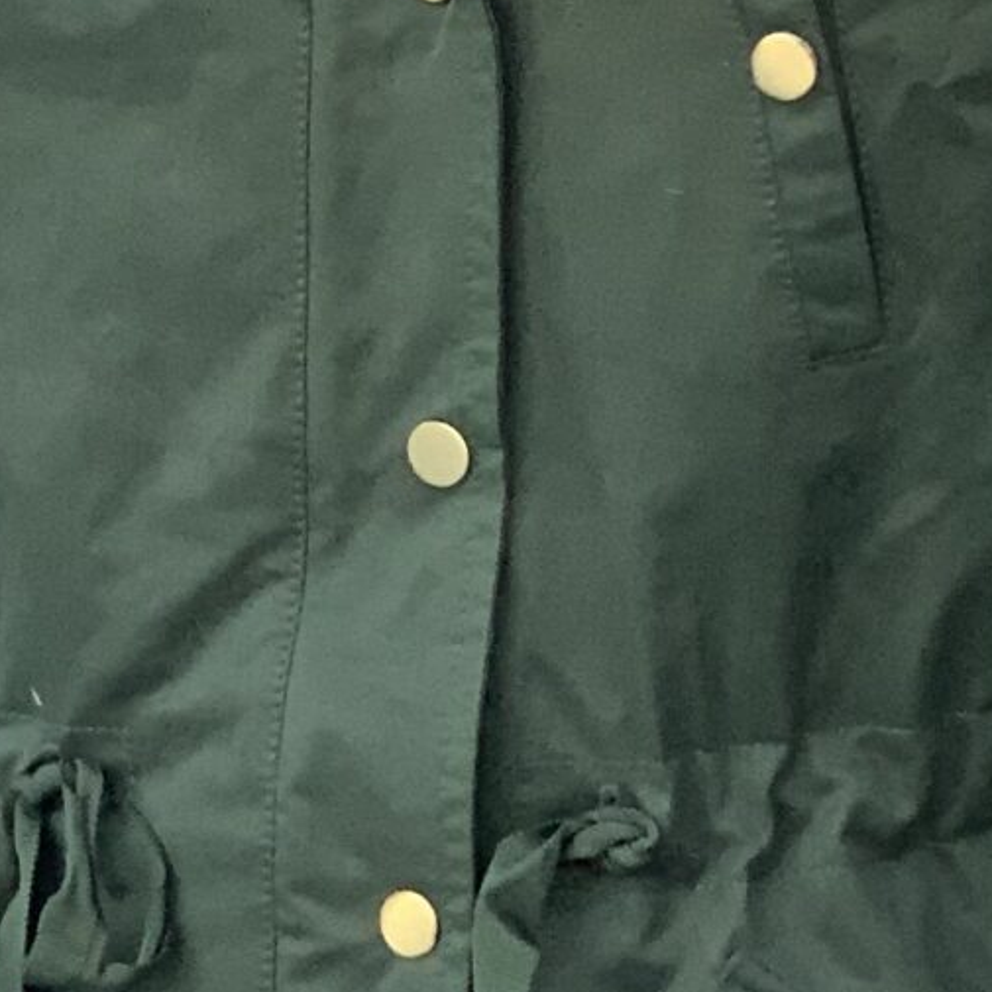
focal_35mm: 233
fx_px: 7554
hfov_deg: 7.5
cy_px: 157
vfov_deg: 7.5
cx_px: 322
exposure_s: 1/118
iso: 125
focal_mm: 6
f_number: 2.4
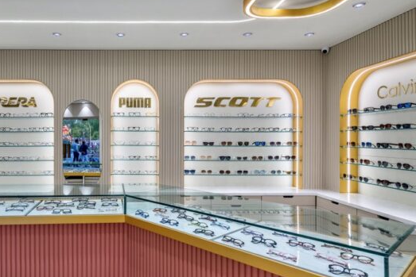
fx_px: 301
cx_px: 136
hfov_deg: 67.3
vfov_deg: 49.6
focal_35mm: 26
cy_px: 141
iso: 100
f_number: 9
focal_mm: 17
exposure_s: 1/20
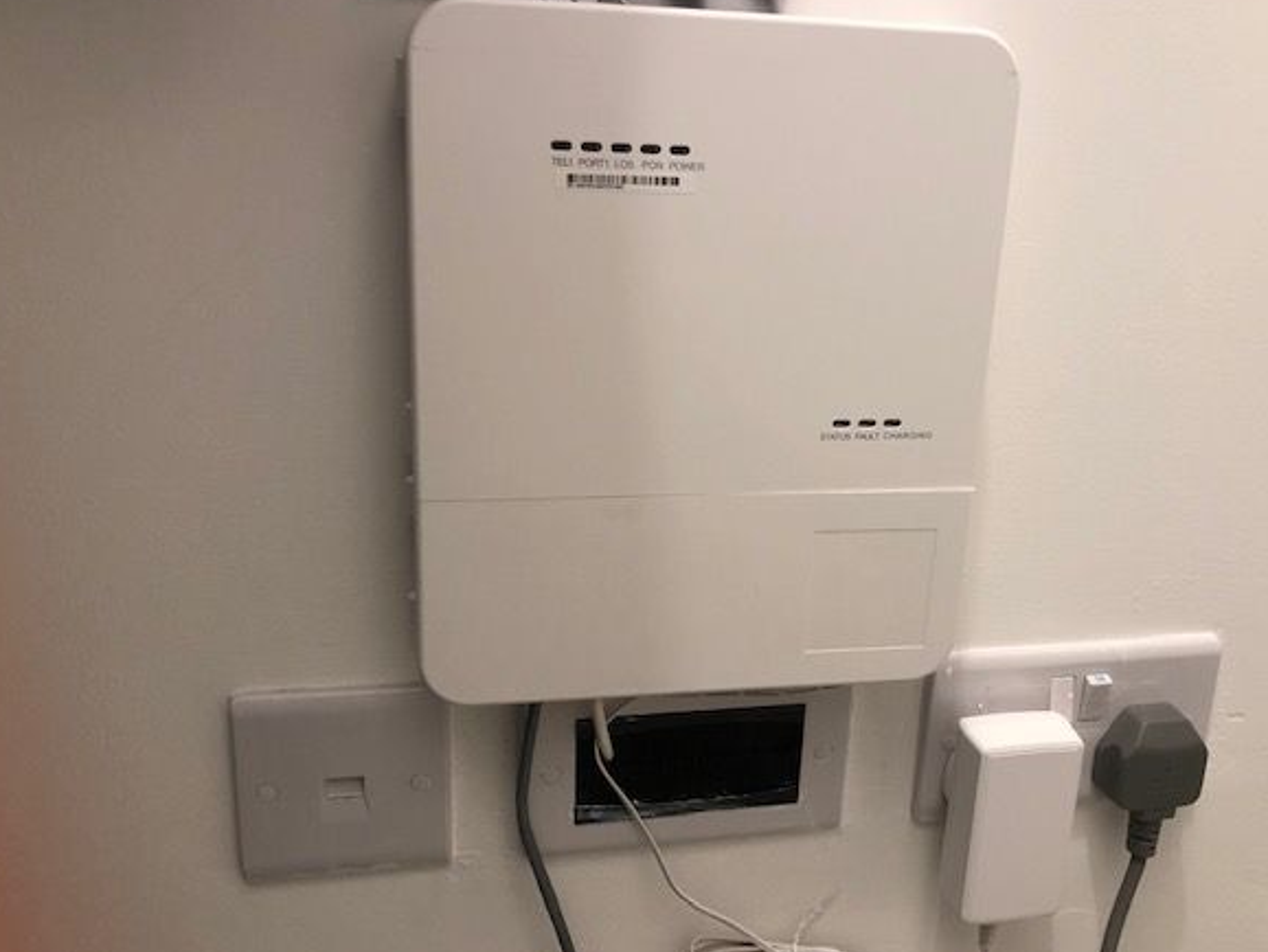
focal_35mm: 31
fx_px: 1136
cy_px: 458
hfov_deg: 58.3
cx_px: 673
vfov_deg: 45.5
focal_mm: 4
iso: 40
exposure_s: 1/25
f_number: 1.8
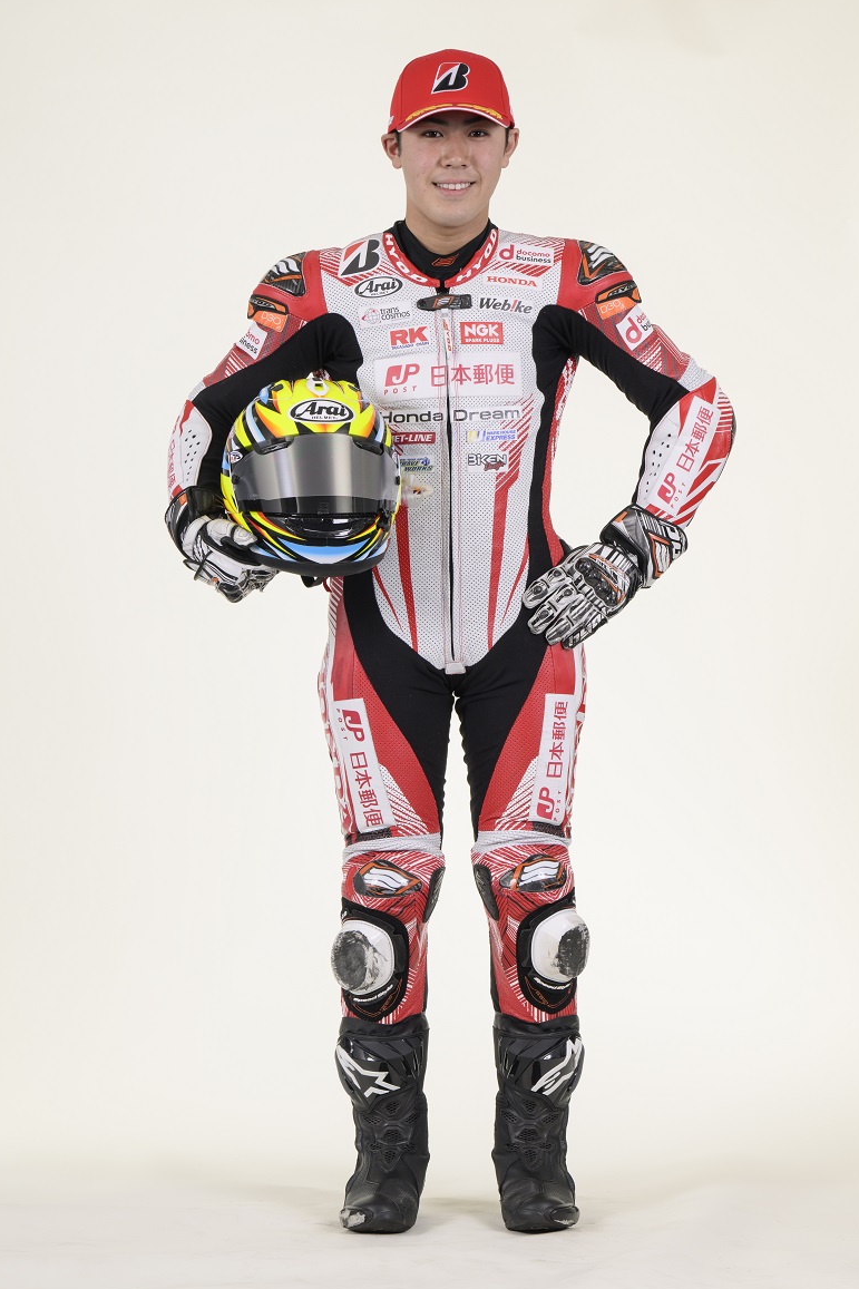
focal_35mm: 140
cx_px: 435
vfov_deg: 14.7
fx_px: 5012
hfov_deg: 9.8
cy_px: 645
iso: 160
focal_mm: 135
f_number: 11
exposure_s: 1/125
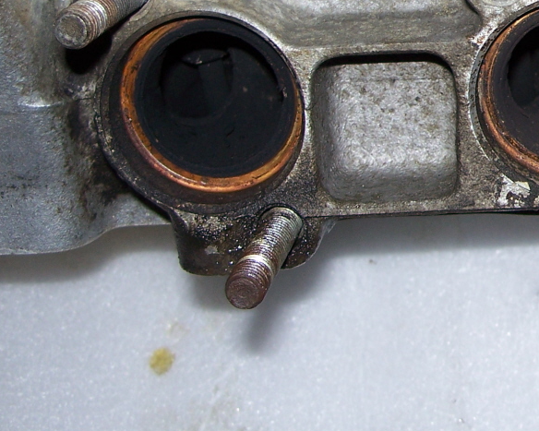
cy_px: -14
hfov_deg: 18.2
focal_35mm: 99
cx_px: 680
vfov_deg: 15.2
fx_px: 1579
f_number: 2.8
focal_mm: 7.8
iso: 80
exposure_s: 1/60
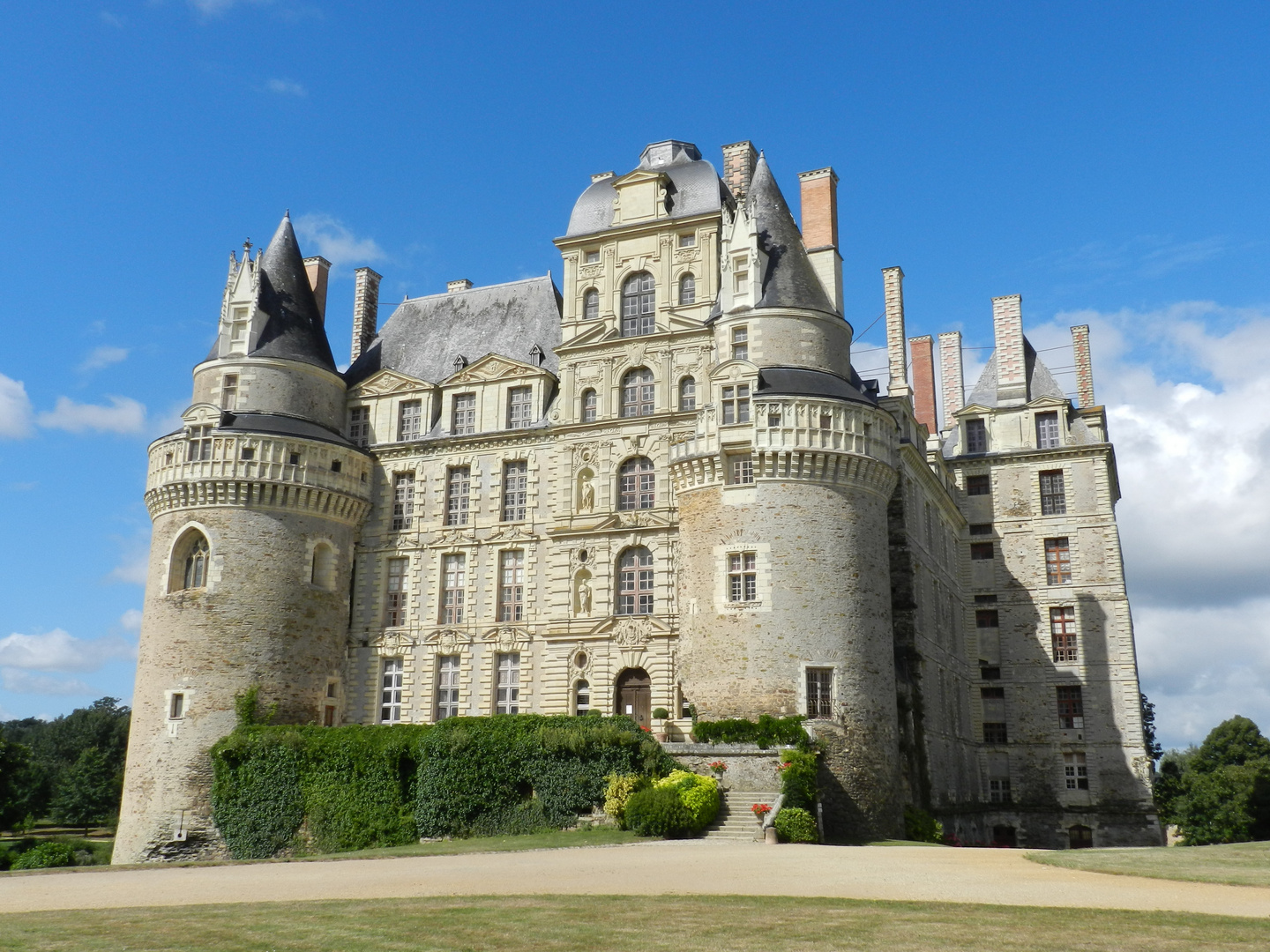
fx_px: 1174
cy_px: 476
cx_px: 635
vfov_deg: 44.2
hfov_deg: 56.8
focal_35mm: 32
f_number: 4.5
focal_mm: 5.6
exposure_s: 1/1000
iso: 160
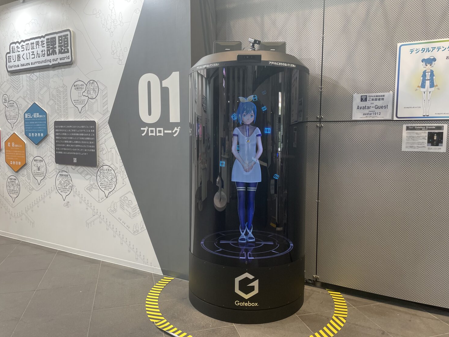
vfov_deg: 51.3
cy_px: 167
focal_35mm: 27
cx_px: 231
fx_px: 350
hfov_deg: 65.3
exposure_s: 1/100
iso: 125
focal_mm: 4.2
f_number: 1.6
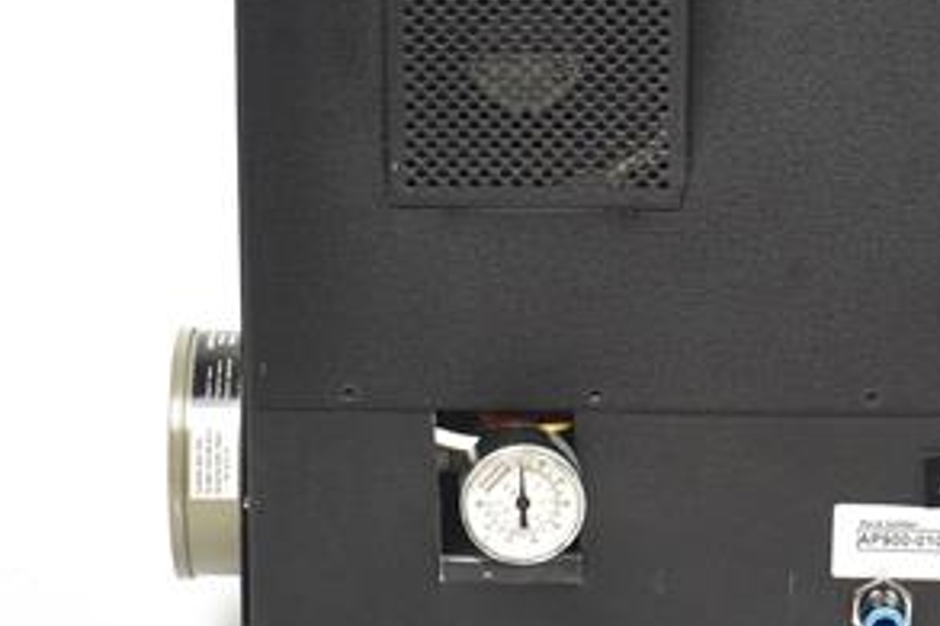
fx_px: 2088
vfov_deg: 17.0
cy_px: 157
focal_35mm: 80
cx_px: 719
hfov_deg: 25.0
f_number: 8
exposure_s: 1/200
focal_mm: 26
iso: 100
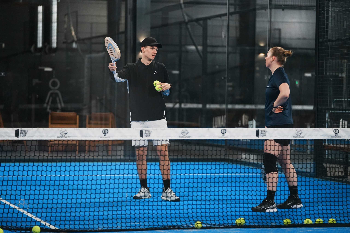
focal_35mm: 124
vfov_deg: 11.1
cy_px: 116
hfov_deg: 16.5
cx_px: 175
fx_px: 1206
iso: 5000
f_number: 2.8
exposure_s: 1/1250
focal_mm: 124
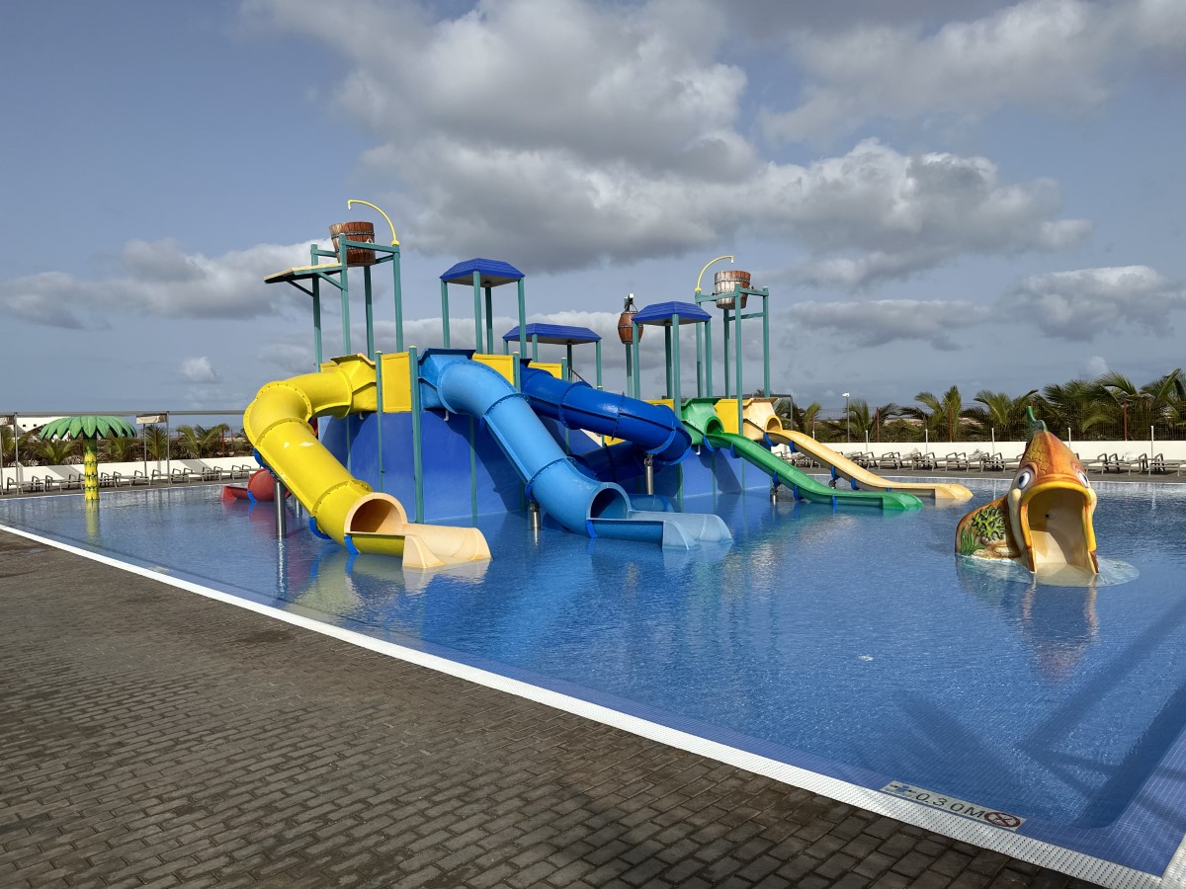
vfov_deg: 56.8
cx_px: 593
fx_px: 822
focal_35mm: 24
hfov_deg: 71.6
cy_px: 444
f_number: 1.78
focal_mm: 6.86
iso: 80
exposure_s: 1/7576
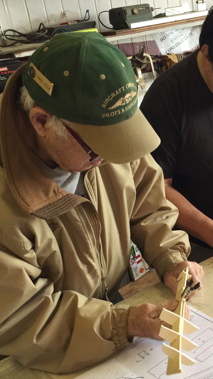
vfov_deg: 43.7
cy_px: 207
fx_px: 472
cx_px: 183
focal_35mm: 47
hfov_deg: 24.8
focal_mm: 4.15
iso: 40
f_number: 2.2
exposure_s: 1/30
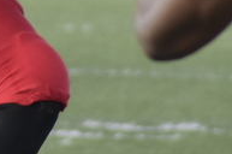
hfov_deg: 0.8
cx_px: -41
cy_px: -127
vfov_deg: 0.5
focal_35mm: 2510
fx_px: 16149
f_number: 6.3
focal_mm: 260
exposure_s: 1/500
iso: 800
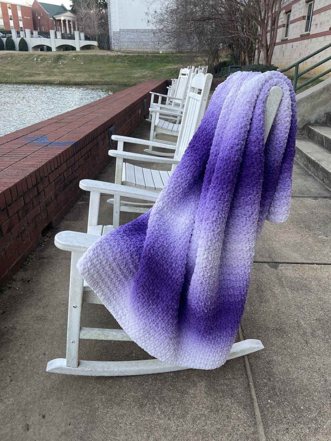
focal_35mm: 25
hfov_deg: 54.9
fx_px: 319
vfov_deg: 69.4
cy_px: 220
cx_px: 166
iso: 64
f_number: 1.6
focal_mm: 5.1
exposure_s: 1/121
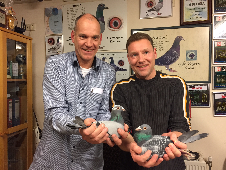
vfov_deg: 48.2
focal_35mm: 29
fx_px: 189
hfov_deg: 61.7
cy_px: 85
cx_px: 113
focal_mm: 4.15
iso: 200
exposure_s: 1/33
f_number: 2.2
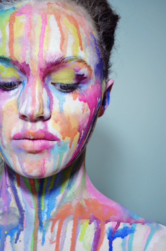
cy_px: 126
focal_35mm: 52
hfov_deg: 25.6
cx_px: 83
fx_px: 365
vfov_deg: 37.9
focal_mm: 35
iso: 200
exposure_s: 1/15
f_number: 5
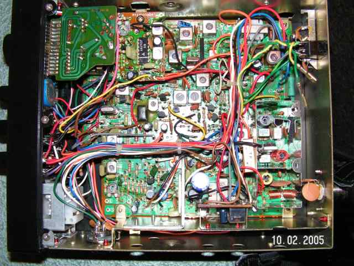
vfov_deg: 39.7
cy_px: 133
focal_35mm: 36
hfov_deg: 51.4
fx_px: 368
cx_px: 177
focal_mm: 6
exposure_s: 1/40
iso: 200
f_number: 4.8
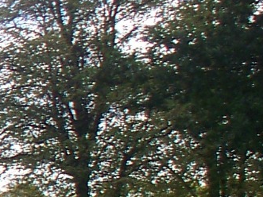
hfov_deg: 6.2
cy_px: 208
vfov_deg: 5.2
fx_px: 2180
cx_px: -600
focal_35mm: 287
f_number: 2.8
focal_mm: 7.54
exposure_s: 1/500
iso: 64
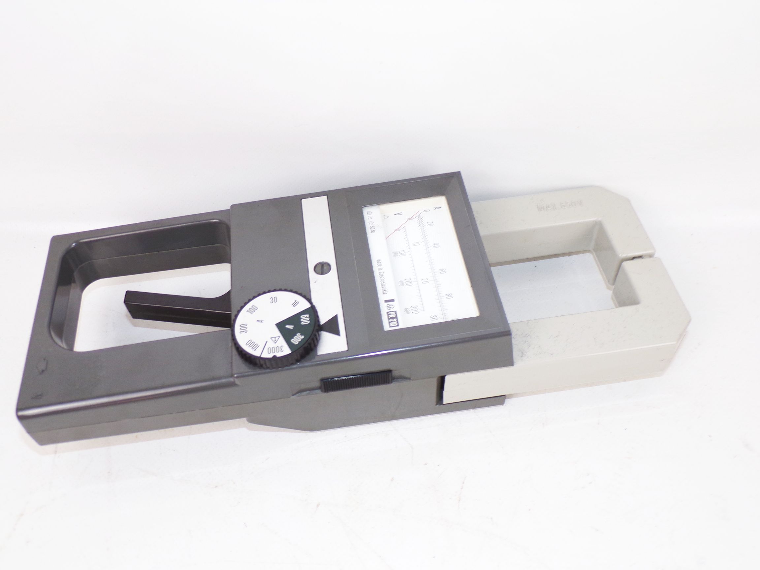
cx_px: 380
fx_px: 703
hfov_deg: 56.8
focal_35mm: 32
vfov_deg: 44.2
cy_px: 285
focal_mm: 5.8
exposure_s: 1/42
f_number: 3.2
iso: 80
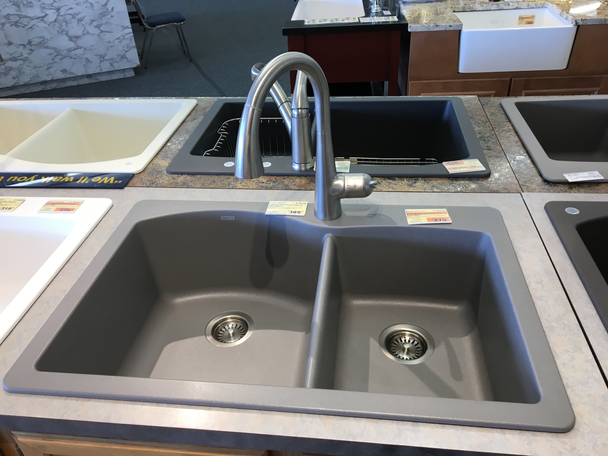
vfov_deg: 48.2
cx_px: 304
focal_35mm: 29
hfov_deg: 61.7
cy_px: 228
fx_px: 509
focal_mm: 4.15
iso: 25
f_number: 2.2
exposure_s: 1/40
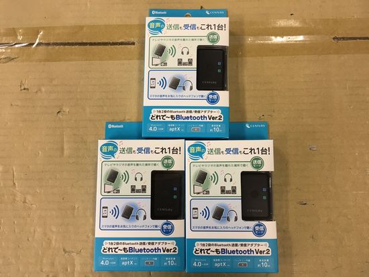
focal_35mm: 29
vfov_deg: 48.3
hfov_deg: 61.6
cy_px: 138
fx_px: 309
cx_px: 184
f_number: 2.2
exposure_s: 1/30
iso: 64
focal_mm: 4.15
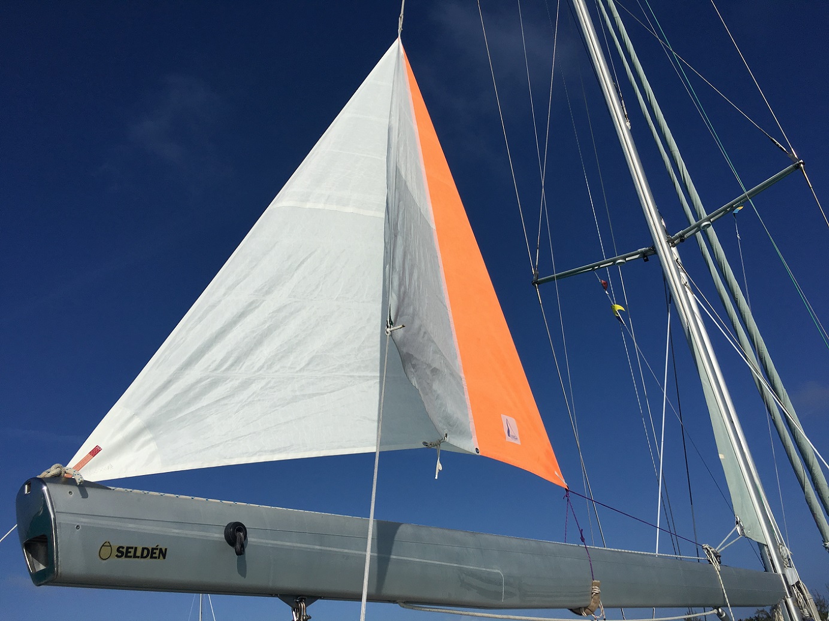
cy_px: 310
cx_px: 414
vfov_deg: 48.2
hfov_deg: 61.7
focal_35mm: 29
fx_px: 695
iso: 25
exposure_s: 1/6410
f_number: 2.2
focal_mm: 4.15
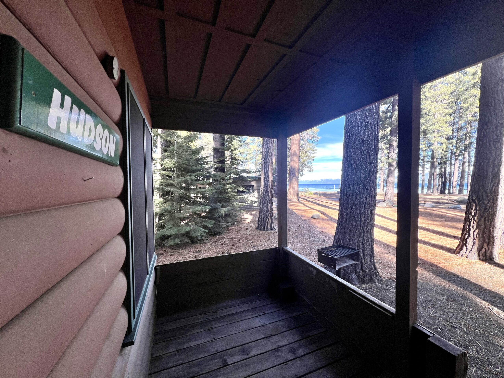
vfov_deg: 89.9
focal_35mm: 13
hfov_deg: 106.2
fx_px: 189
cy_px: 189
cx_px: 252
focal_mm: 1.57
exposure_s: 1/231
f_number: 1.8
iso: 32
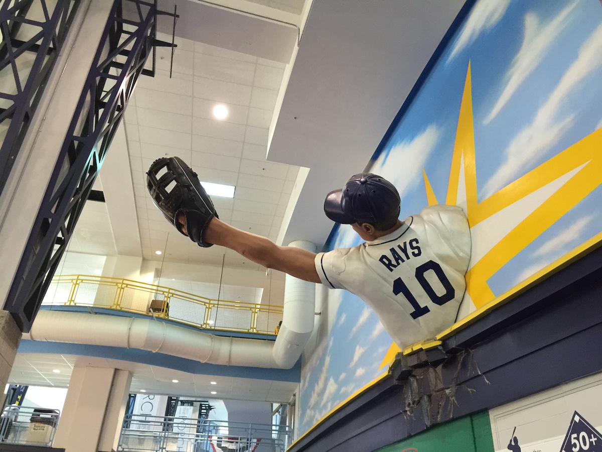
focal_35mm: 29
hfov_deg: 61.7
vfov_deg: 48.2
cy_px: 226
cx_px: 301
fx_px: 504
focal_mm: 4.15
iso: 125
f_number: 2.2
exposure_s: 1/15
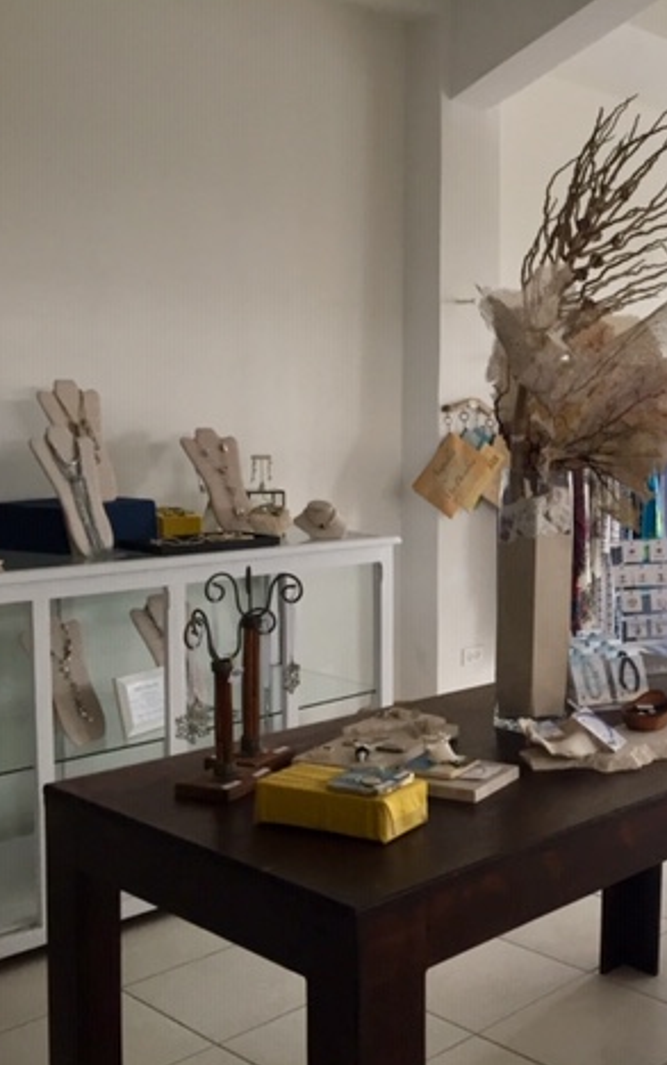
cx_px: 612
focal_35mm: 42
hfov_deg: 29.2
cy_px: 539
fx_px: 1220
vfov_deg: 47.2
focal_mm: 4.15
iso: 40
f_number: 2.2
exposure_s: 1/33
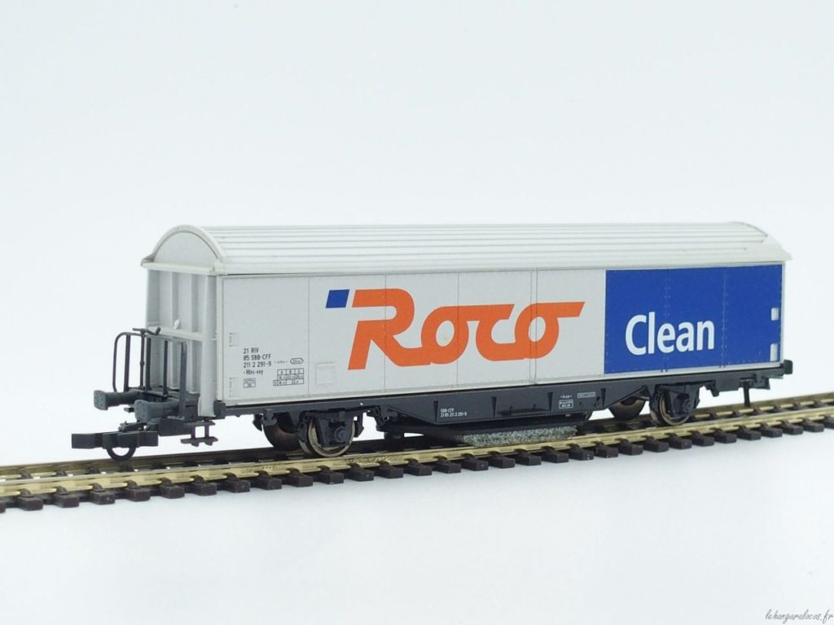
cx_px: 417
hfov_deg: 52.6
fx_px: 843
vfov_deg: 40.7
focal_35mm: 35
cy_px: 312
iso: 320
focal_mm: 7.4
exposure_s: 1/800
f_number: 3.5
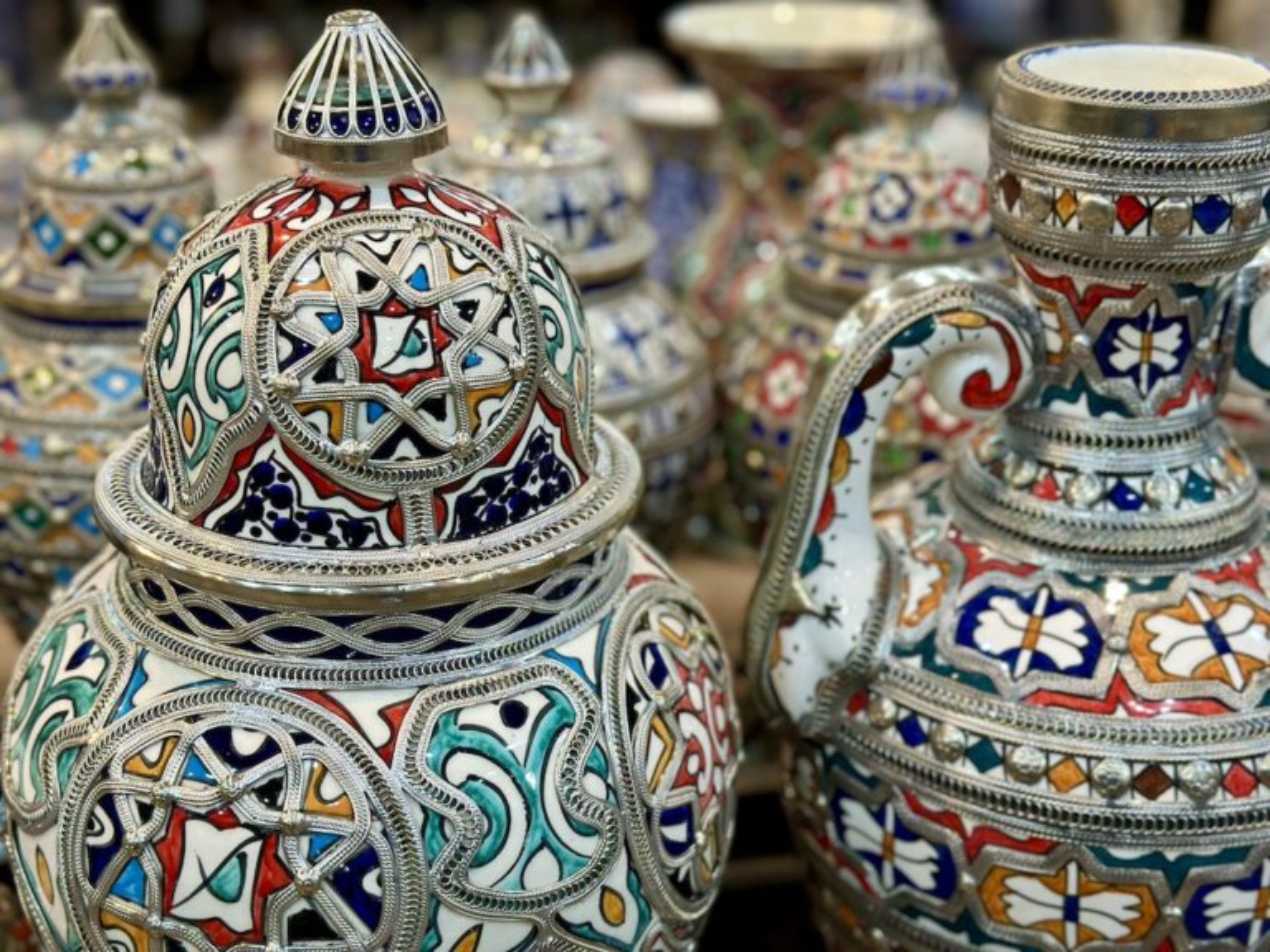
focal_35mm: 48
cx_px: 635
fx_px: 1761
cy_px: 476
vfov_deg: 30.3
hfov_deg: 39.7
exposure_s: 1/50
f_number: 1.78
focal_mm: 6.86
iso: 125
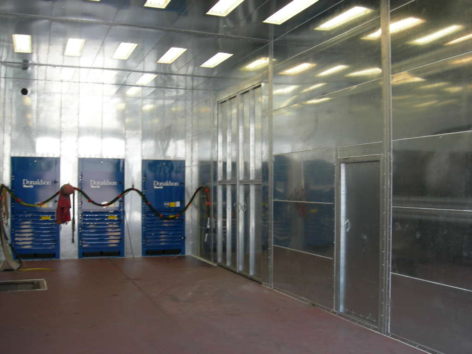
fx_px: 491
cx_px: 236
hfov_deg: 51.4
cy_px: 177
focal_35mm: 36
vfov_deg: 39.7
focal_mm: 7.5
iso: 64
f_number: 3.8
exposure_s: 1/65.4
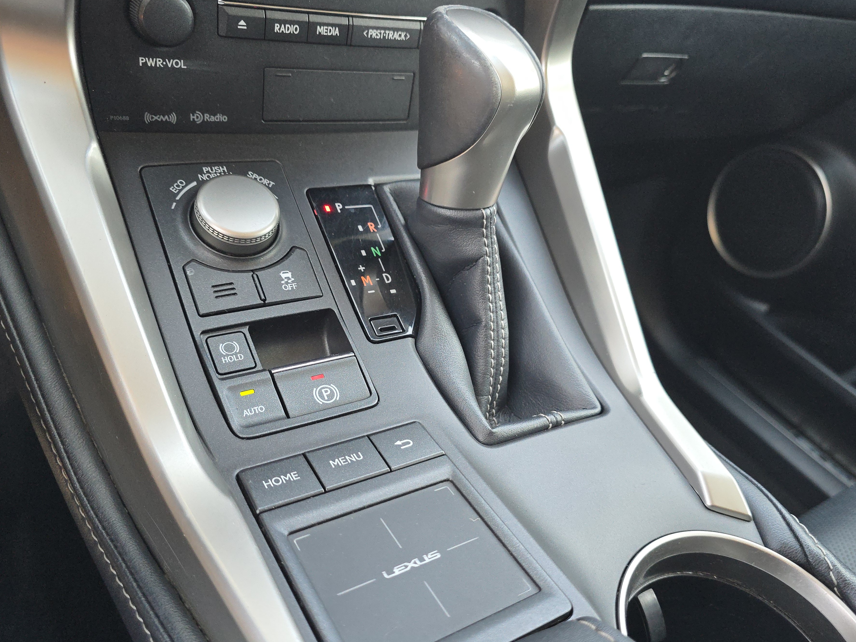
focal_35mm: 26
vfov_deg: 53.0
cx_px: 437
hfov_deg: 67.3
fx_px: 643
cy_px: 356
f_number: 1.7
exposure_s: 1/180
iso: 200
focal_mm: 6.3
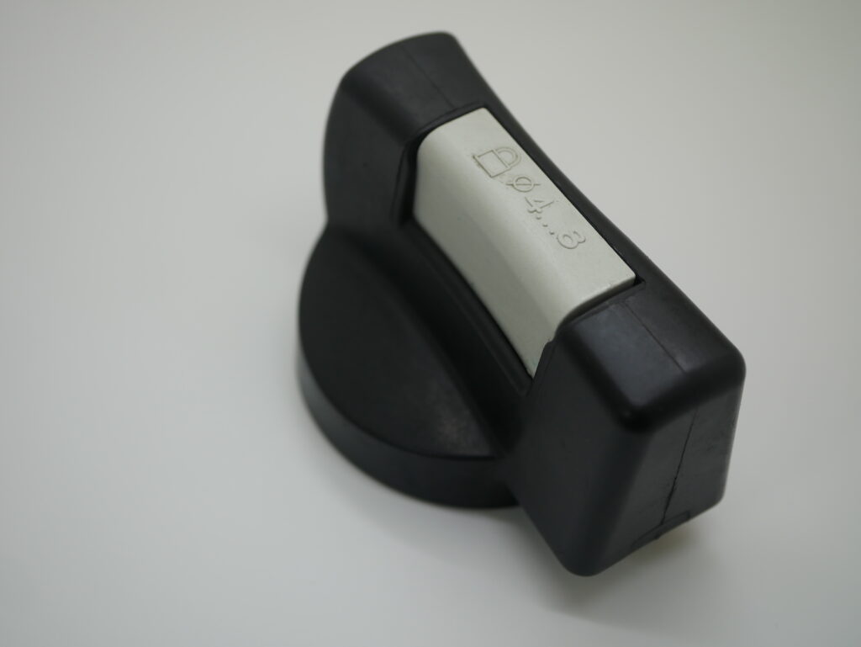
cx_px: 430
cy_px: 324
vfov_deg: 24.4
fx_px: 1493
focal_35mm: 60
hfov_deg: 32.2
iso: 200
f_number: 3.5
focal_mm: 30
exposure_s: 1/160
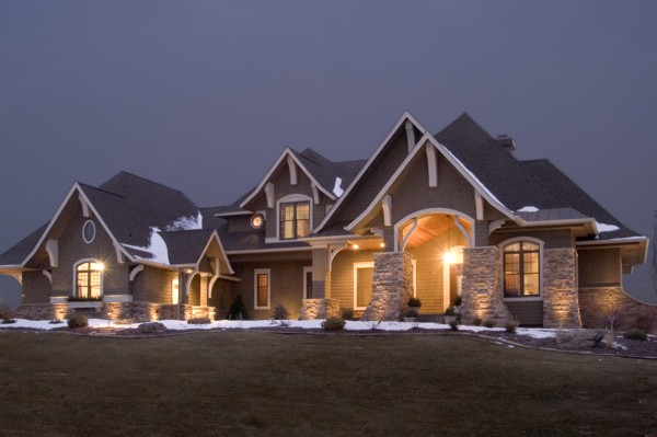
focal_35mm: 36
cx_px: 328
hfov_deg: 53.2
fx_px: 656
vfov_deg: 36.8
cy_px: 218
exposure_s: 13
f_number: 20
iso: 200
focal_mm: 24
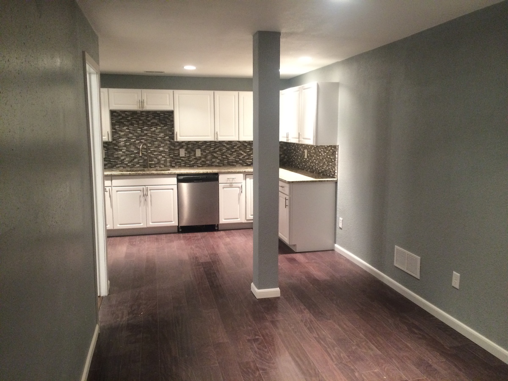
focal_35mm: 29
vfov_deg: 48.2
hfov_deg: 61.7
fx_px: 426
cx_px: 254
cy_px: 190
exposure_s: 1/30
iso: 160
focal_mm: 4.15
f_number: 2.2
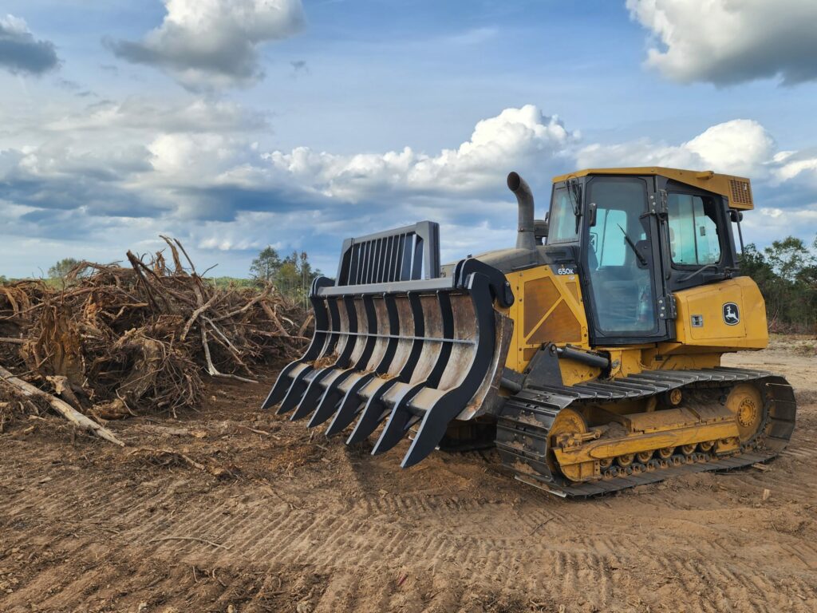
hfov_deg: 73.9
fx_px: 543
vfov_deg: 58.9
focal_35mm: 23
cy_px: 306
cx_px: 408
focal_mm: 6.4
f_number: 1.8
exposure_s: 1/455
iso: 12
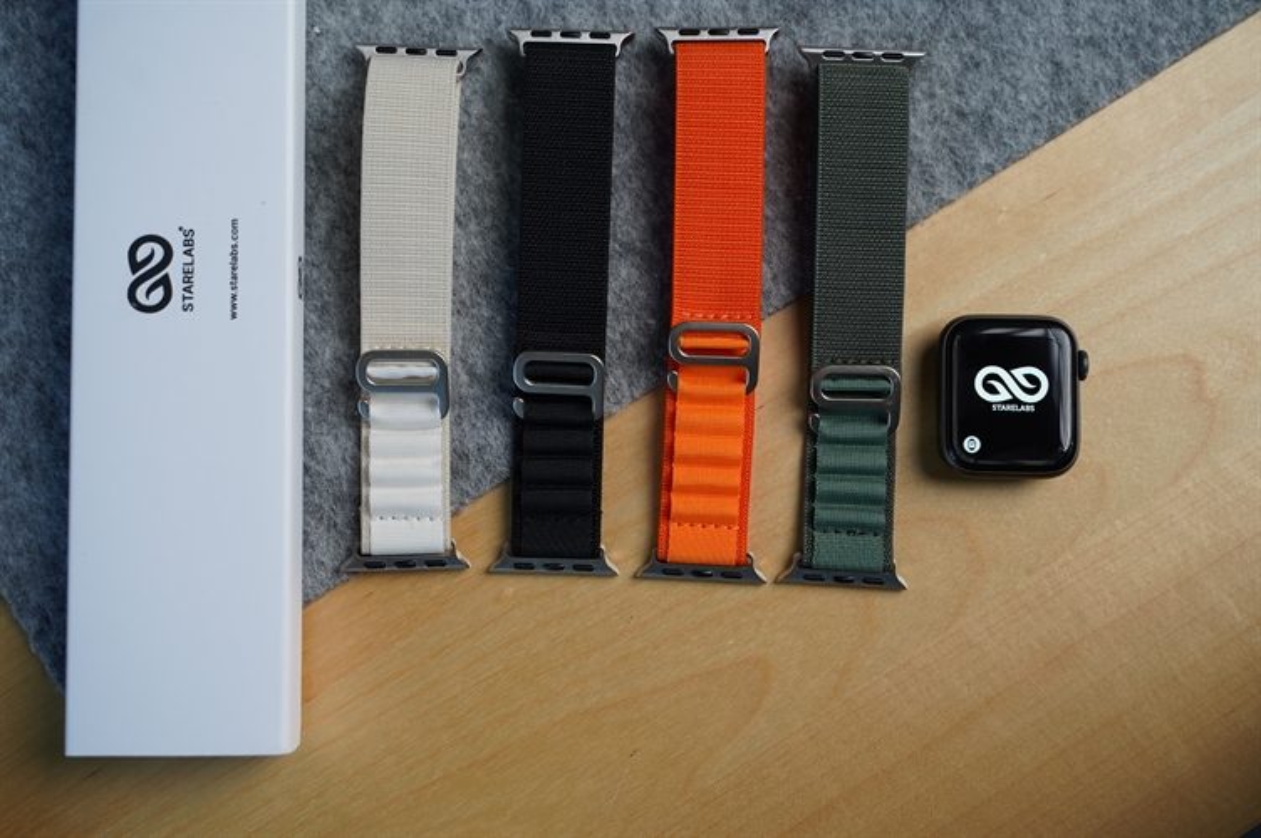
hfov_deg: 41.9
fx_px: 1645
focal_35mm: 47
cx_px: 630
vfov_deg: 28.6
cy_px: 419
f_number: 4
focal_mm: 47
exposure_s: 1/160
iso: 640
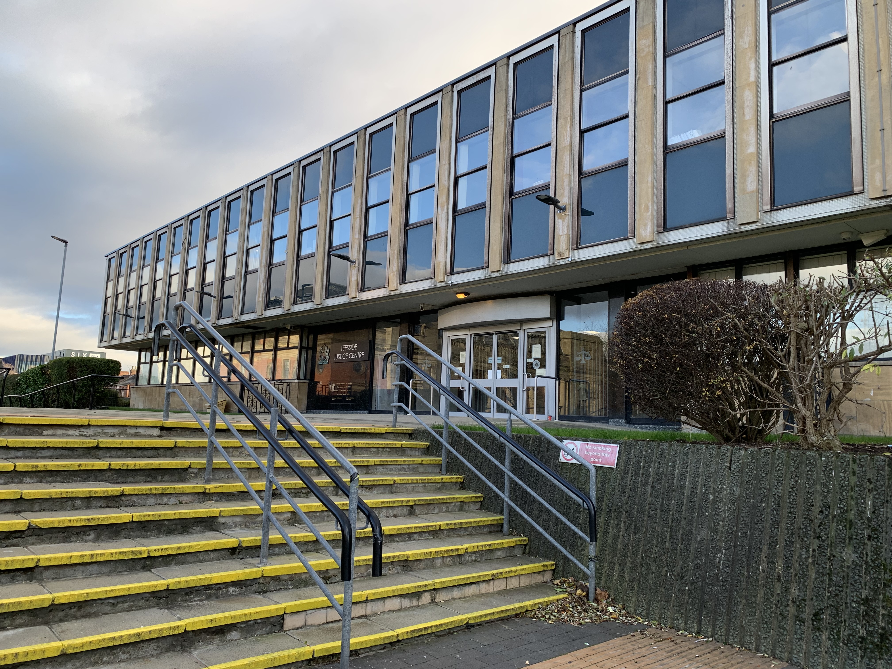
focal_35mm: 26
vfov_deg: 53.1
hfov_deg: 67.3
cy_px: 334
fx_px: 670
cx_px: 446
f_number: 1.8
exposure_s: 1/320
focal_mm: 4.25
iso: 25
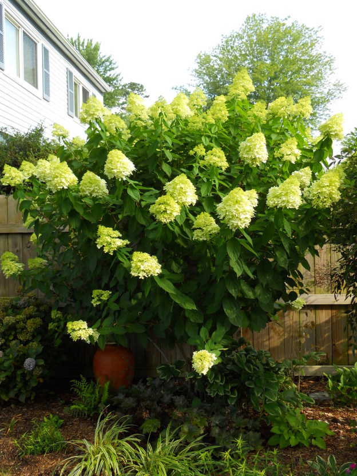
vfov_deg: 63.4
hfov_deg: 49.7
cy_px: 238
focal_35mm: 28
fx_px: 385
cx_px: 178
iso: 80
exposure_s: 1/250
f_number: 2.7
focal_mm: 5
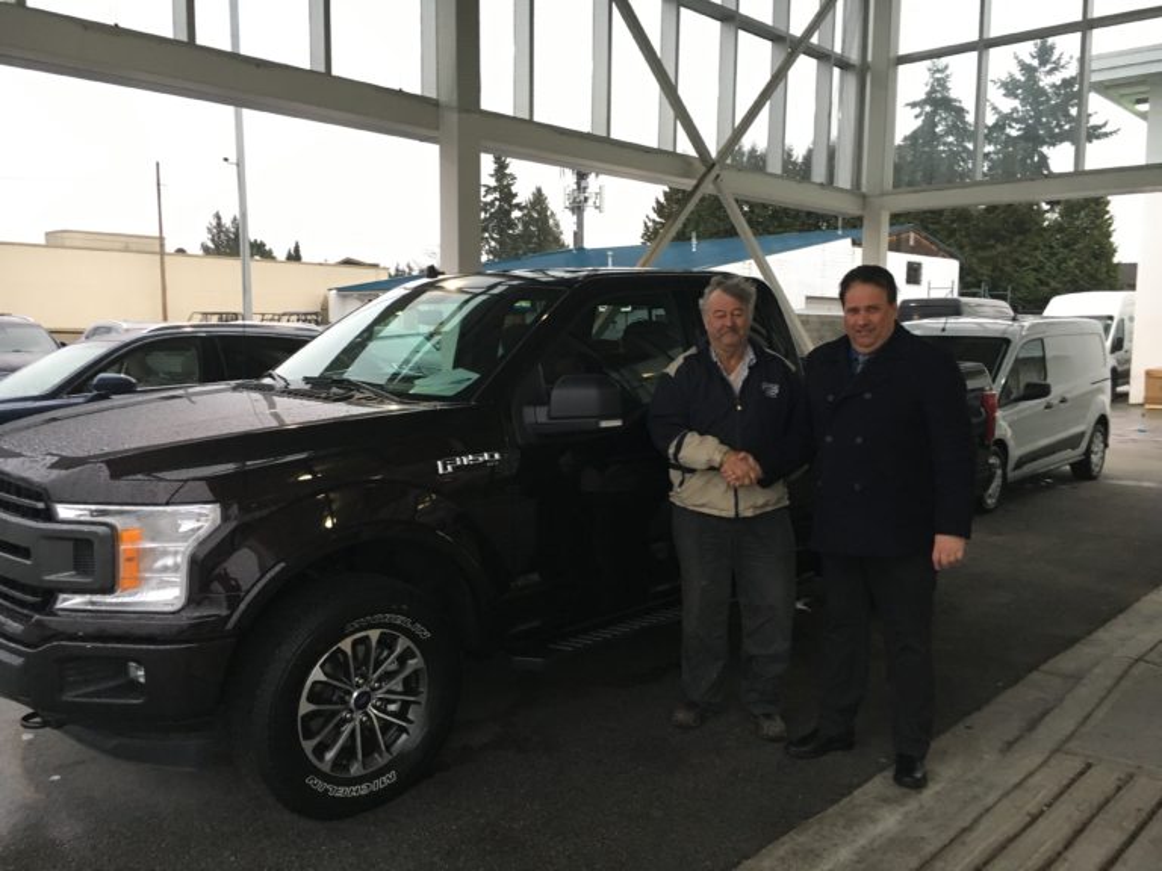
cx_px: 581
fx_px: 973
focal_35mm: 29
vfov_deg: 48.2
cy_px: 436
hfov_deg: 61.7
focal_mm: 4.15
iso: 125
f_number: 2.2
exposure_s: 1/30
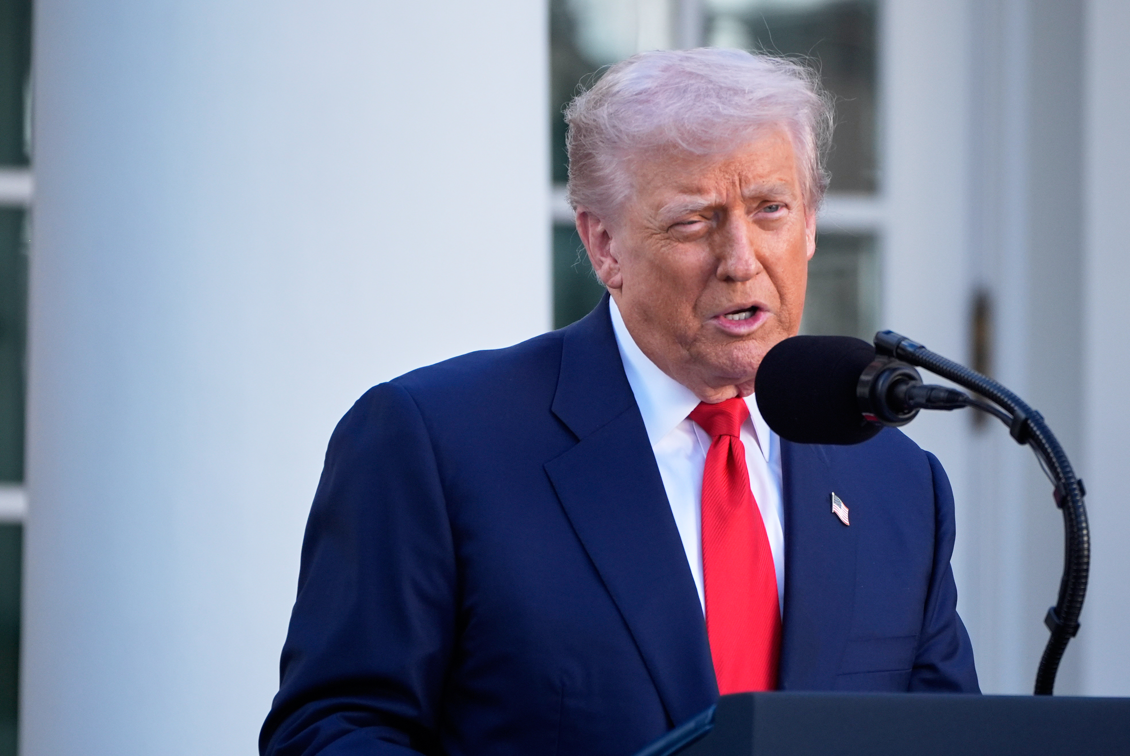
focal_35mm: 600
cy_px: 378
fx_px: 18850
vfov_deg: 2.3
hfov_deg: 3.4
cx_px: 565
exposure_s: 1/800
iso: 800
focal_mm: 400
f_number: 5.6
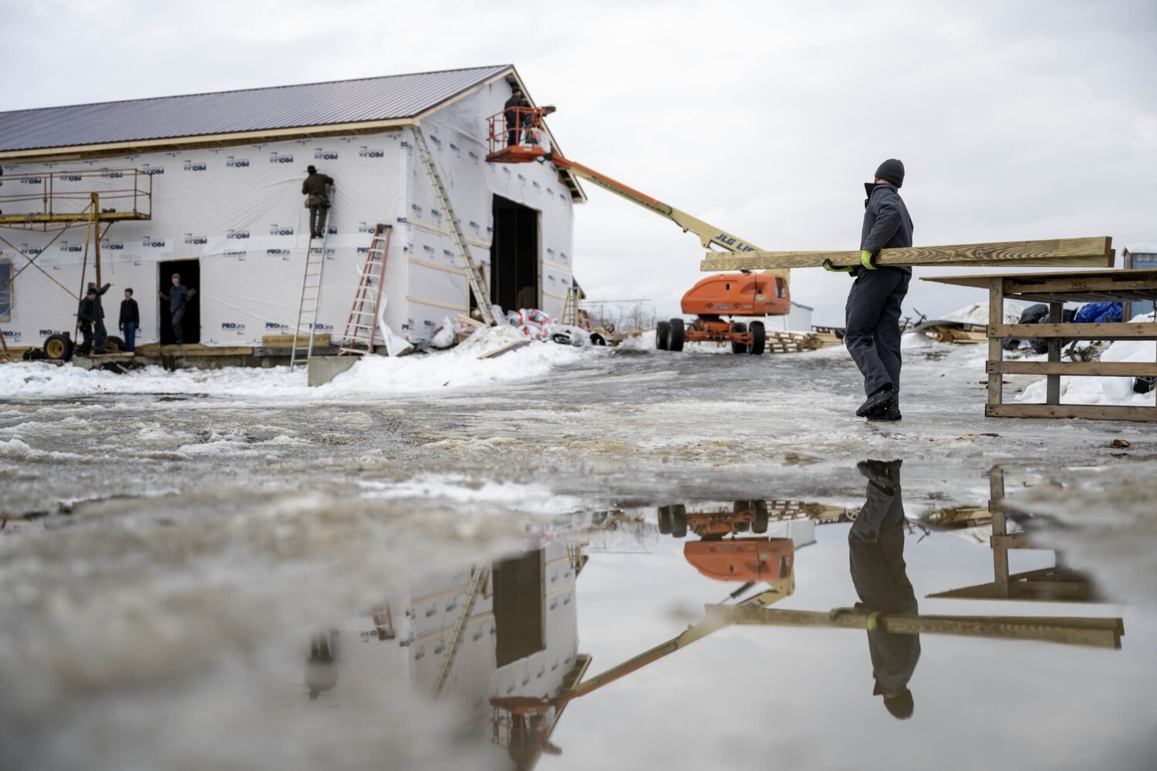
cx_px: 578
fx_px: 1382
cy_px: 386
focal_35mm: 43
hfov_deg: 45.4
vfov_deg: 31.2
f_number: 2.8
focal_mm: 43
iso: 200
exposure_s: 1/640
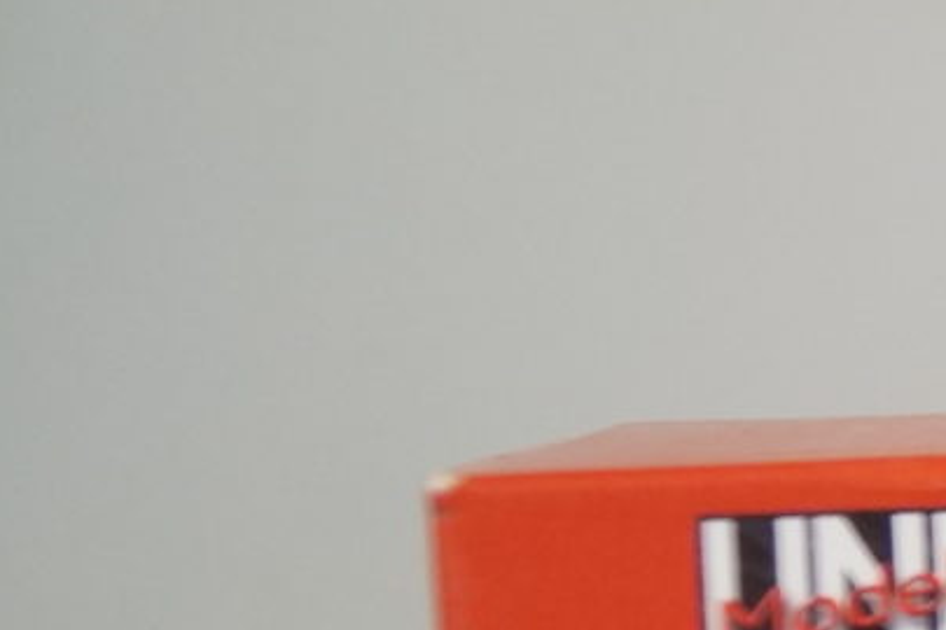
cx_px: 2294
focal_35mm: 182
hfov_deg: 9.9
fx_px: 4782
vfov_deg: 7.5
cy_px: 692
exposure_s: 1/160
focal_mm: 24
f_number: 4
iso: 500
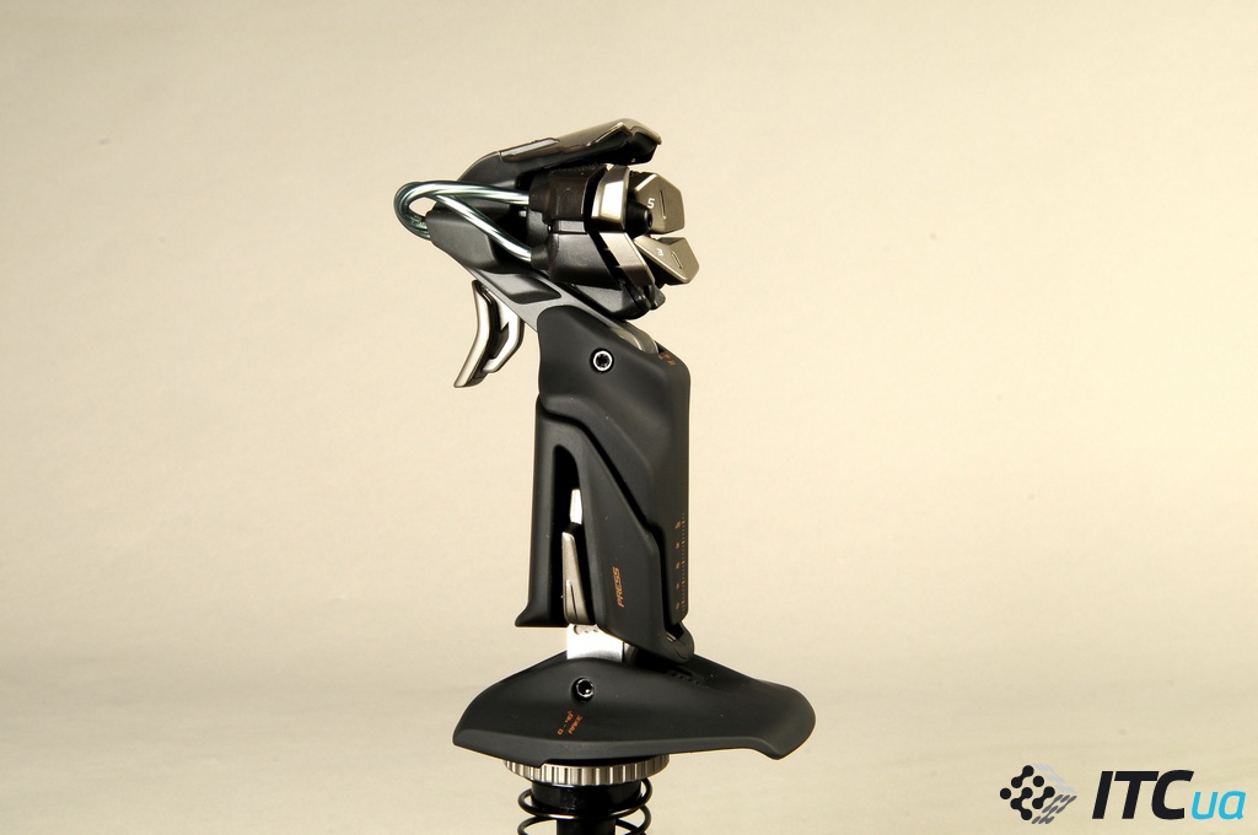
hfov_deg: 43.7
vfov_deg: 29.8
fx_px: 1570
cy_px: 418
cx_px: 629
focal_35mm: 45
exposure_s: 1/80
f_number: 18
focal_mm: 30
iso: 200
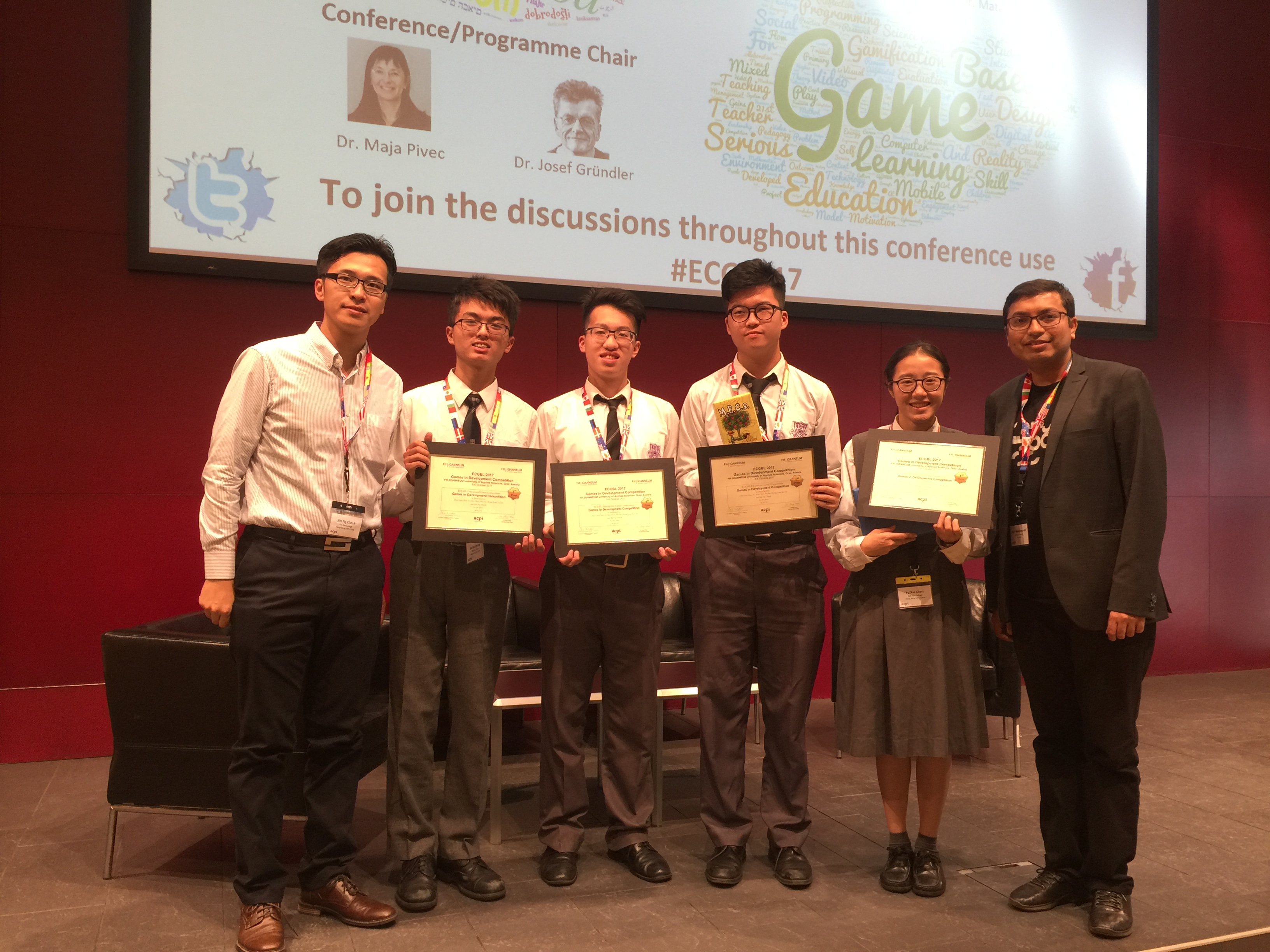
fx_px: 1064
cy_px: 476
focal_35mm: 29
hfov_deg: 61.7
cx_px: 635
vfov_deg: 48.2
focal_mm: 4.15
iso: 40
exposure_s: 1/33
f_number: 2.2
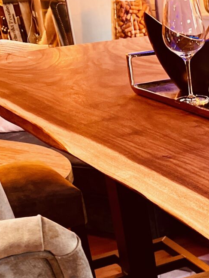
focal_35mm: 82
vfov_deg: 22.6
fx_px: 660
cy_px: 296
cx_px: 282
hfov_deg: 16.8
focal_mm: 5.7
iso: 400
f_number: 1.5
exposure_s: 1/33
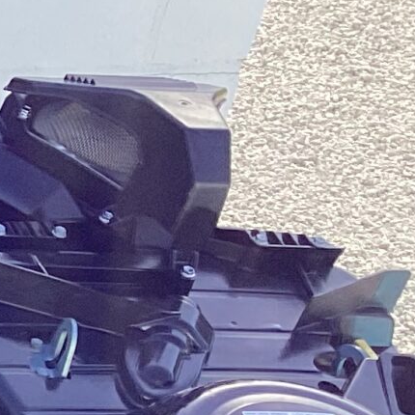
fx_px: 2211
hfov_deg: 8.8
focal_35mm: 163
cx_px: -817
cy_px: 396
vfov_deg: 10.6
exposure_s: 1/267
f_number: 2.4
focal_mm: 3.3
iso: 25
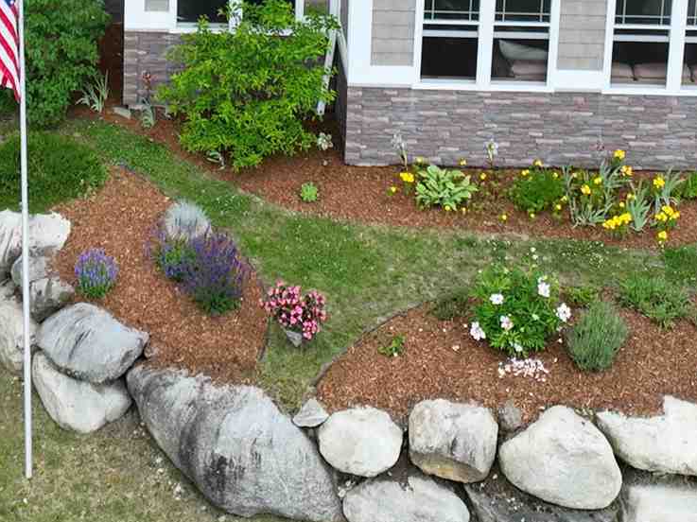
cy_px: -426
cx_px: 29
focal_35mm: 100
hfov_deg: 19.2
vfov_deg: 13.3
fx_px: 2013
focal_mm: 12.29
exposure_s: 1/1250
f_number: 2.8
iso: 300
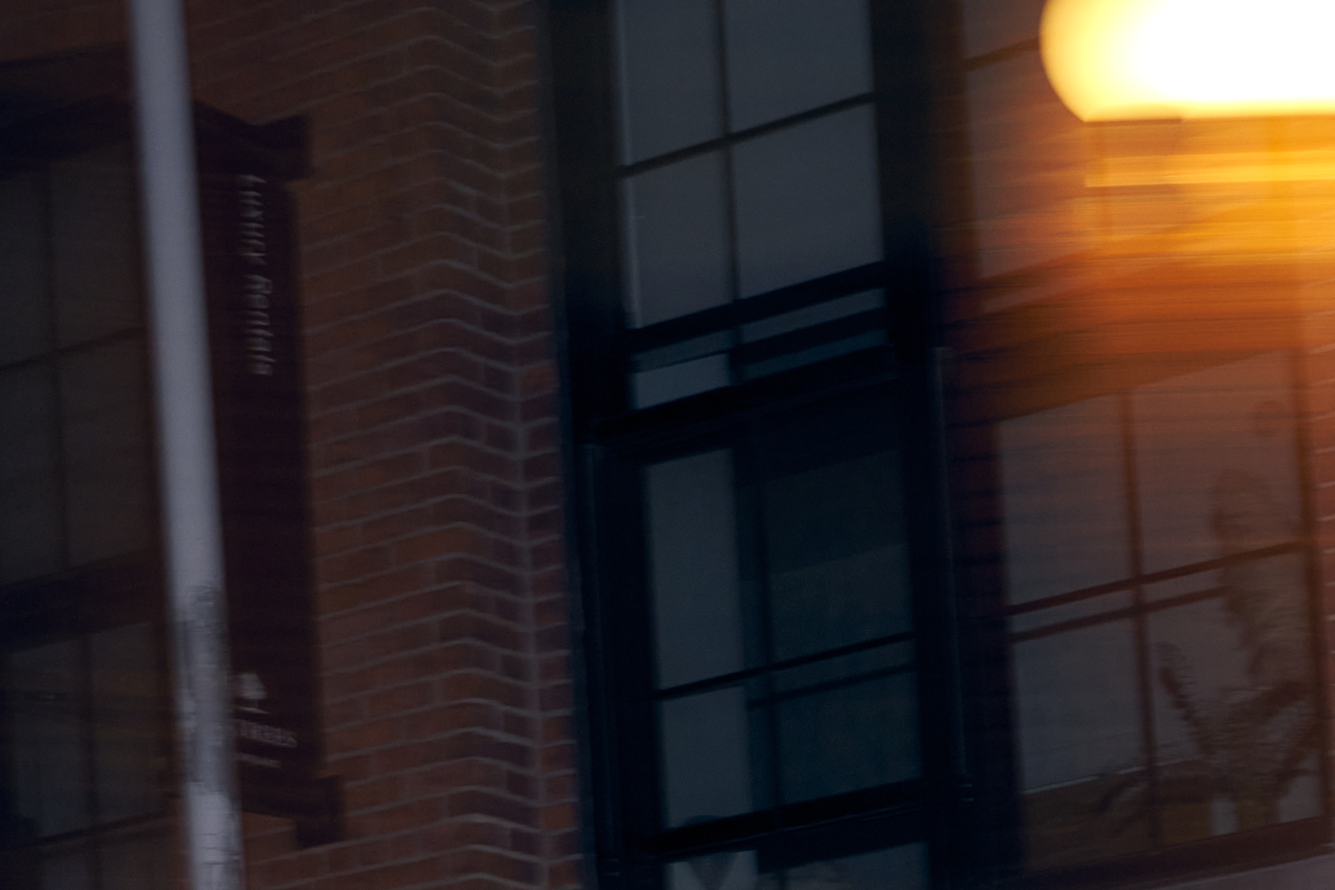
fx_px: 3607
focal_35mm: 97
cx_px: 1709
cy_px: 1393
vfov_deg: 13.2
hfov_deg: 19.4
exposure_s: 1/15
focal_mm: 30.4
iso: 1000
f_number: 6.3
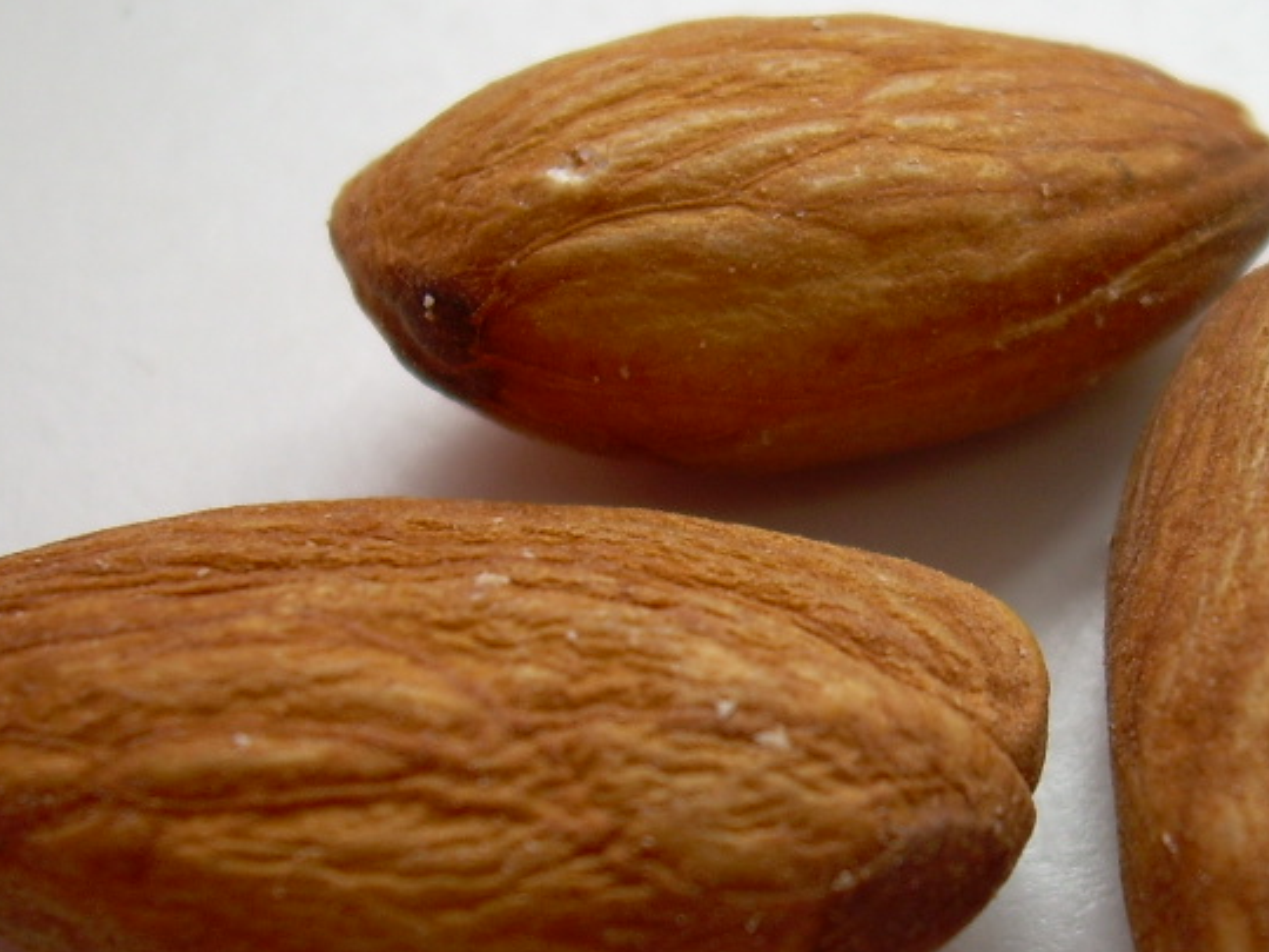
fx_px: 2639
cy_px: 578
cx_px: 870
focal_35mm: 72
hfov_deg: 26.8
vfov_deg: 20.4
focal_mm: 6.3
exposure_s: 1/65.4
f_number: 2.8
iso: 50
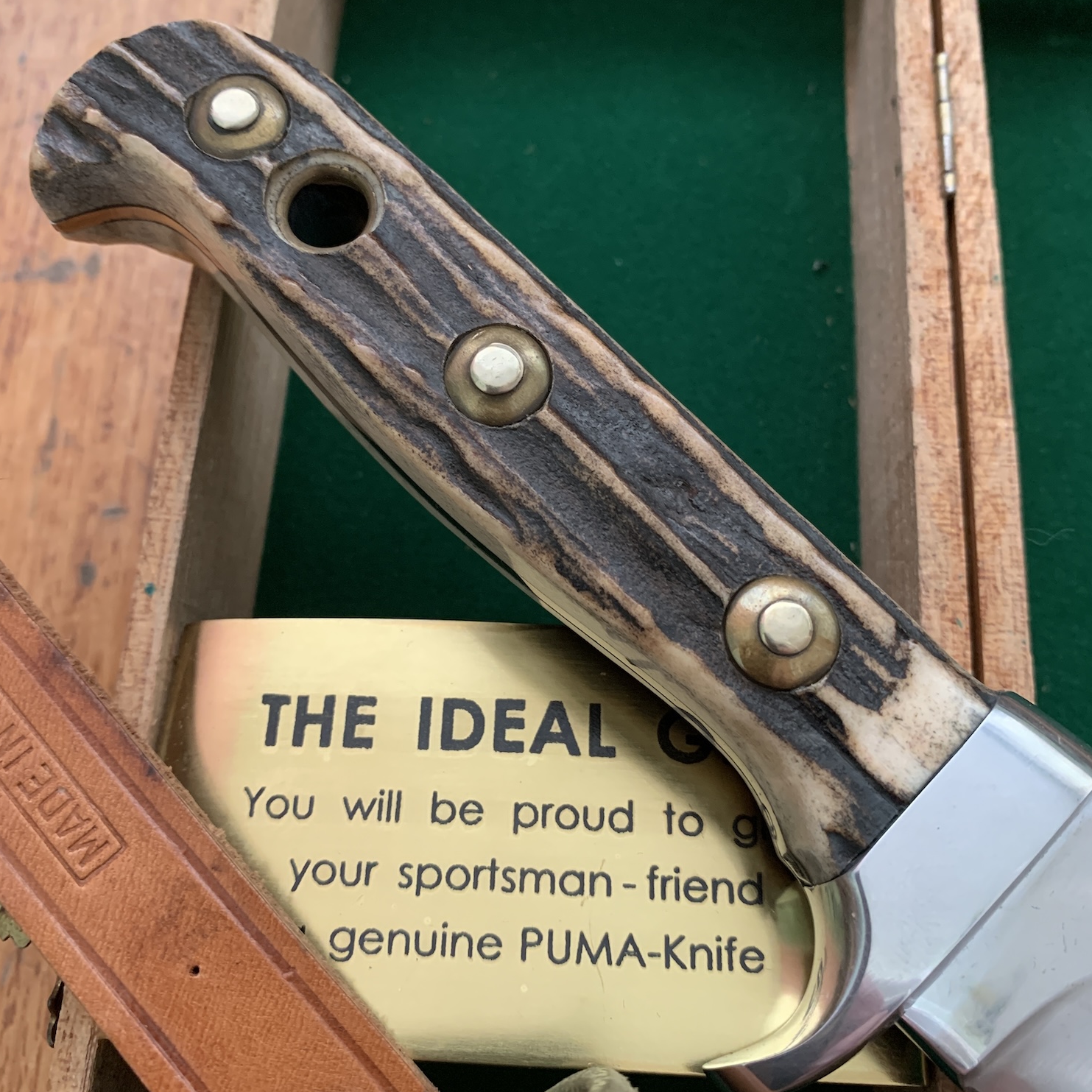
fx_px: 1106
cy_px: 492
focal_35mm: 31
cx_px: 543
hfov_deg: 52.5
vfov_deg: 52.4
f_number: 1.8
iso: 250
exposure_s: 1/60
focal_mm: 4.25
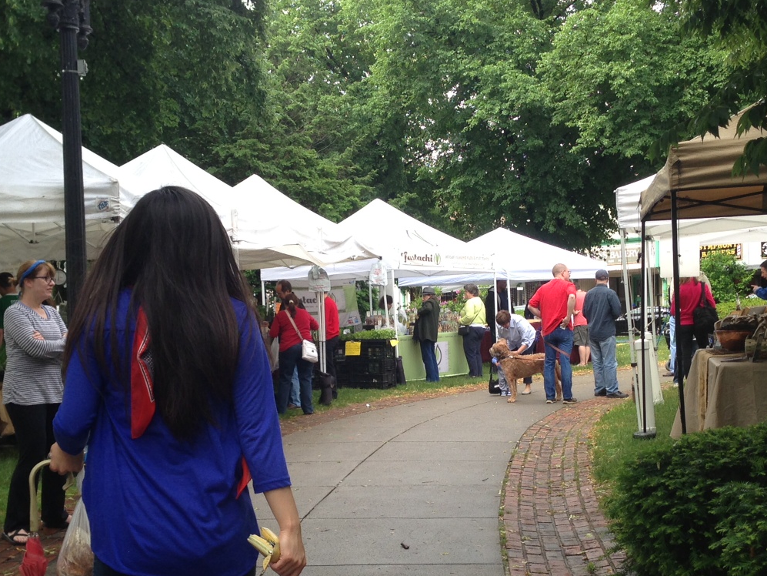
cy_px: 358
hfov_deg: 35.5
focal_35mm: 54
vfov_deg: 27.0
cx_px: 395
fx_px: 1197
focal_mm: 4.13
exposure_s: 1/271
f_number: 2.4
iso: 50
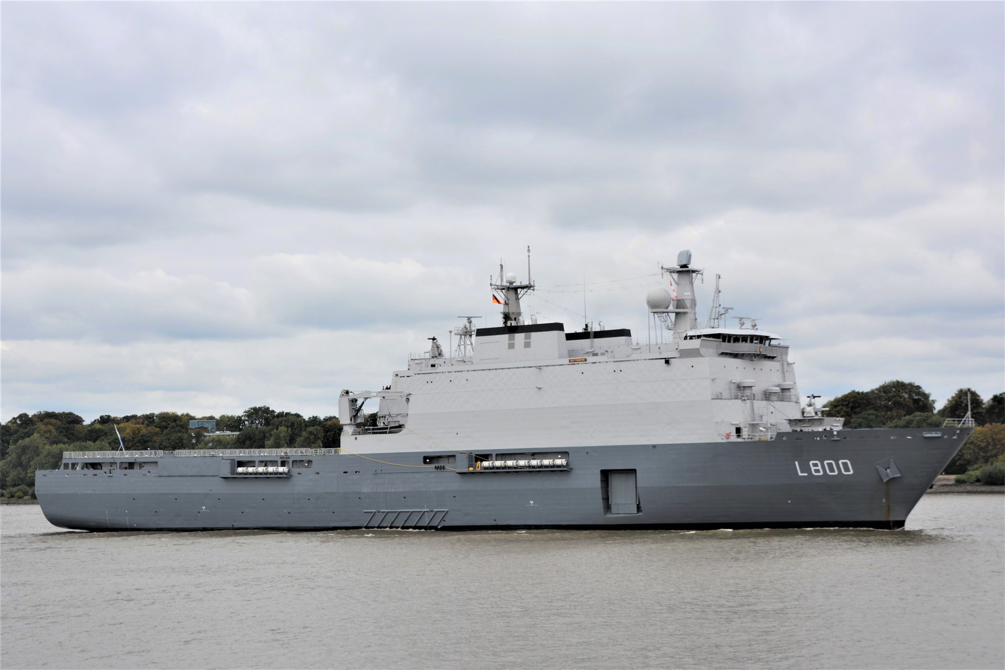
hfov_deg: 33.4
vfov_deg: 22.6
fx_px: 1675
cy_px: 335
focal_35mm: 60
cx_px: 502
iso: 100
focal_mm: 40
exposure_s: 1/250
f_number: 8
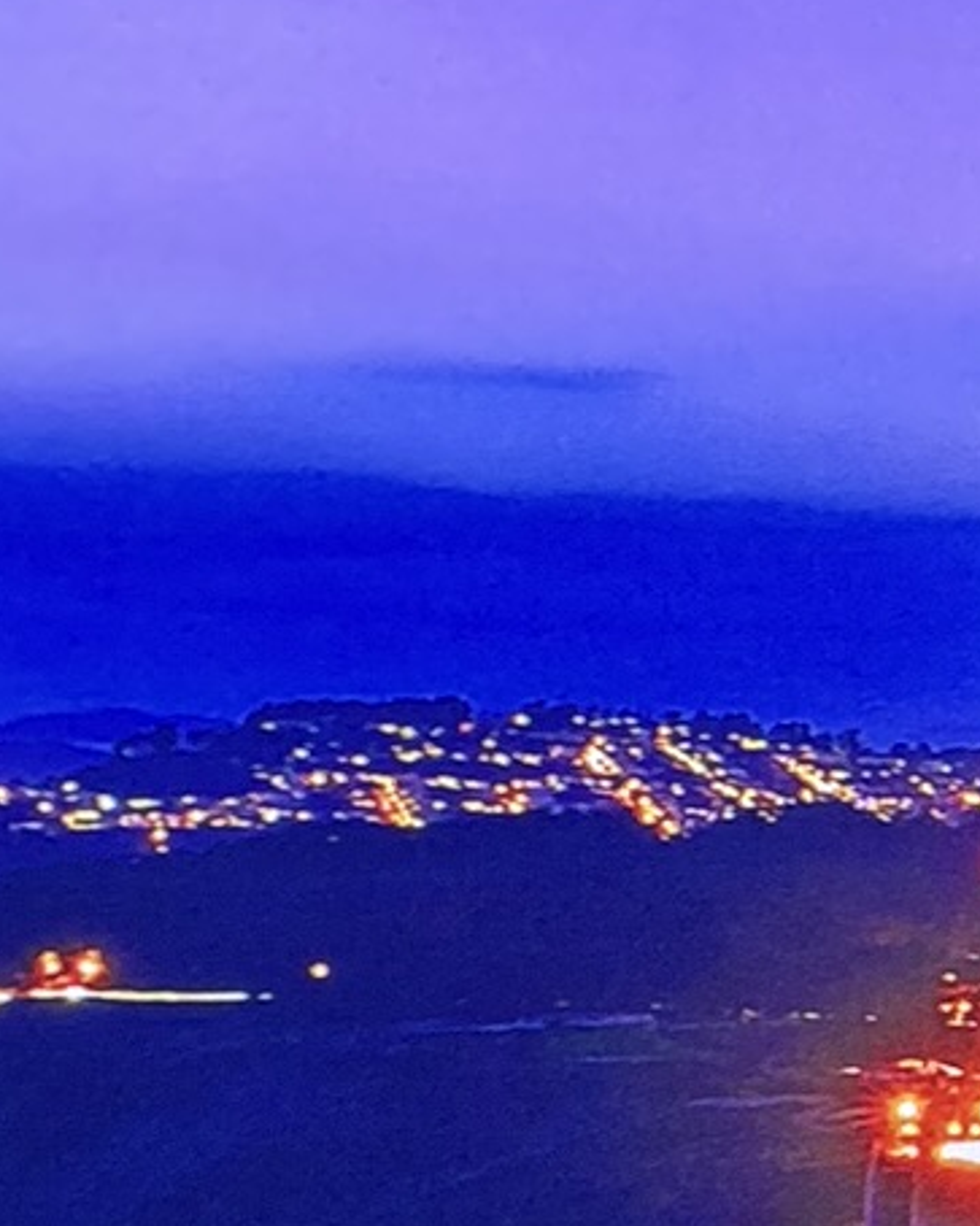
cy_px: 432
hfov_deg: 12.7
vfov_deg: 19.3
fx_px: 3590
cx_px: 2206
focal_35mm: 99
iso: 64
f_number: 1.9
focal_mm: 2.69
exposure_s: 1/60
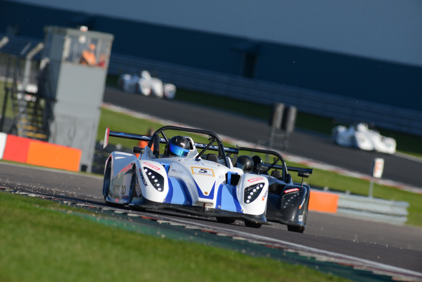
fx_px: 7035
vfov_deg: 2.3
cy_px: 141
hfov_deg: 3.4
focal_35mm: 600
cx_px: 211
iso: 320
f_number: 5.6
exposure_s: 1/2000
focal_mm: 600
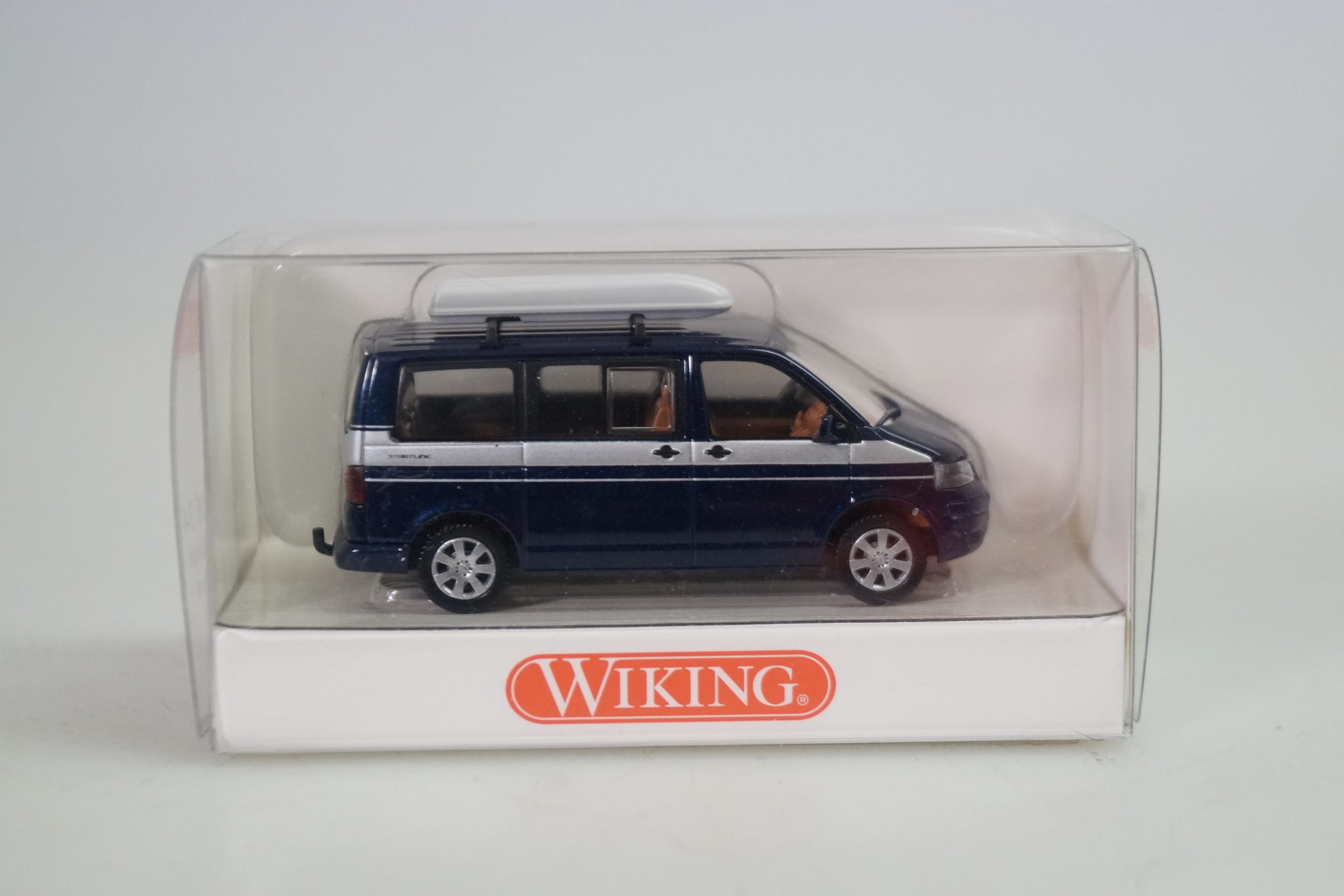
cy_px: 448
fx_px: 2800
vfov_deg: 18.2
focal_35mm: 75
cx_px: 672
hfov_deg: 27.0
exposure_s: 1/160
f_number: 5.6
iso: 1250
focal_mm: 50
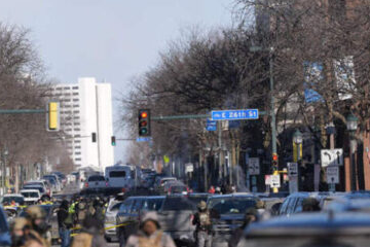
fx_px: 4388
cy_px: 197
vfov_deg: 3.2
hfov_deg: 4.8
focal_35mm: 427
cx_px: 106
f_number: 2.8
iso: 250
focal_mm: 200
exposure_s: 1/5000
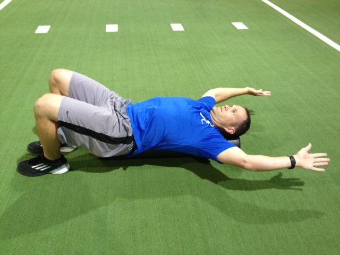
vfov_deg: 40.7
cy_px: 128
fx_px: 344
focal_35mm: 35
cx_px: 170
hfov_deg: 52.6
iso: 250
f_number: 2.4
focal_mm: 4.28
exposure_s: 1/20
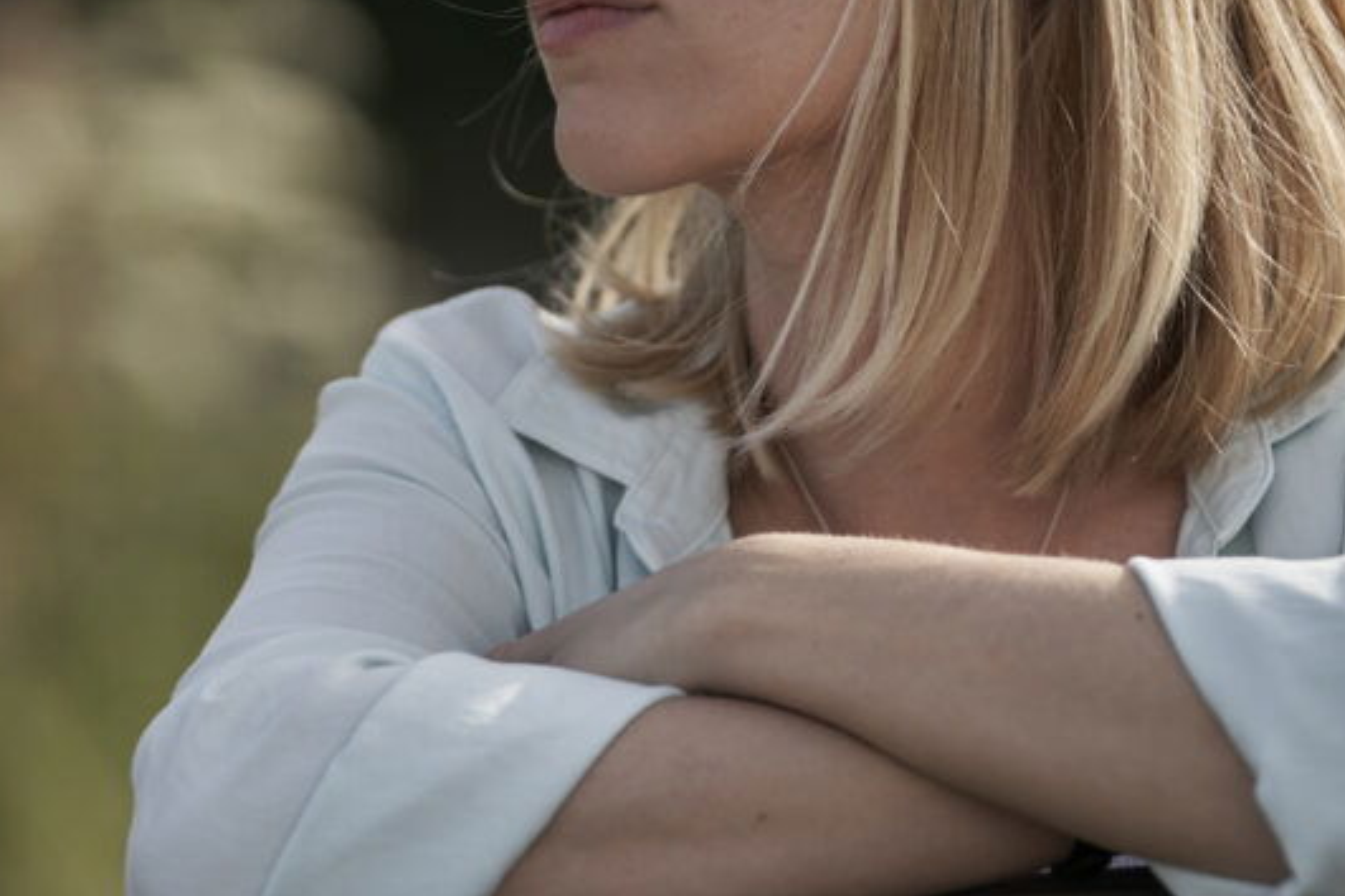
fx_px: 12889
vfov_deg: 4.0
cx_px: 626
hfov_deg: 6.0
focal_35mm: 345
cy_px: 170
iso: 250
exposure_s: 1/2000
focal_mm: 159
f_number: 3.2
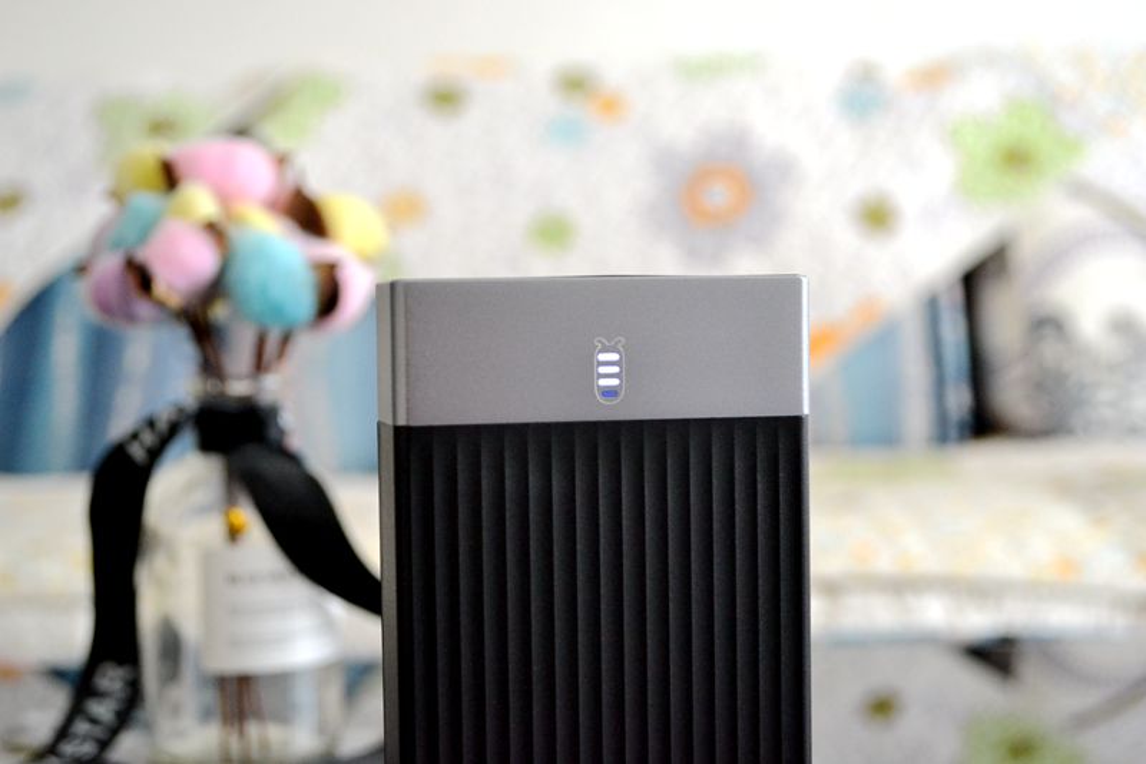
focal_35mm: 57
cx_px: 573
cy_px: 382
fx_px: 1814
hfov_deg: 35.1
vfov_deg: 23.8
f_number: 5
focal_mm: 38
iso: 2000
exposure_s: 1/60
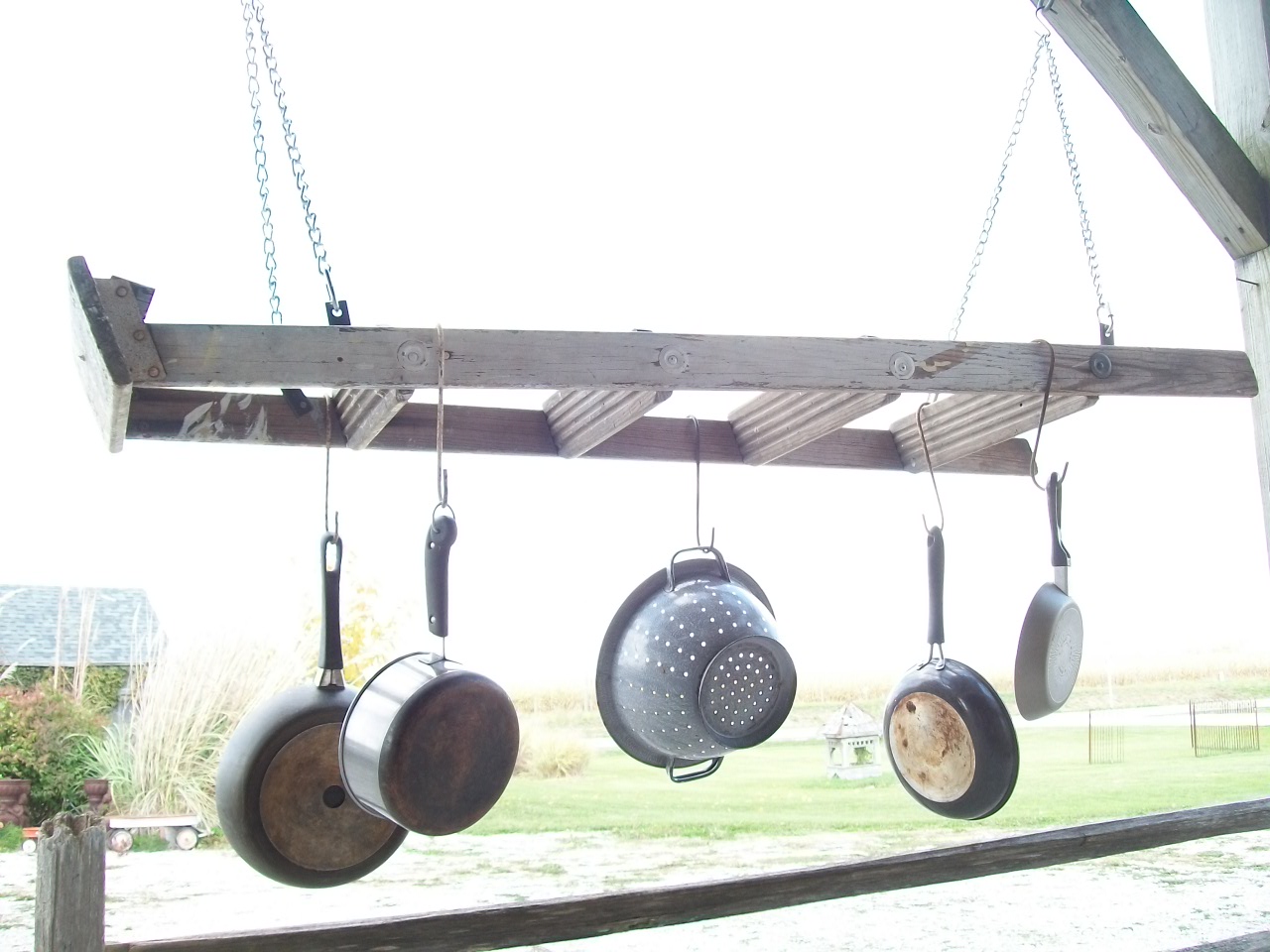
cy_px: 476
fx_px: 1321
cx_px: 635
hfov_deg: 51.4
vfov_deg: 39.7
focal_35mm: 36
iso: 80
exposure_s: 1/125
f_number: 2.7
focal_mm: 6
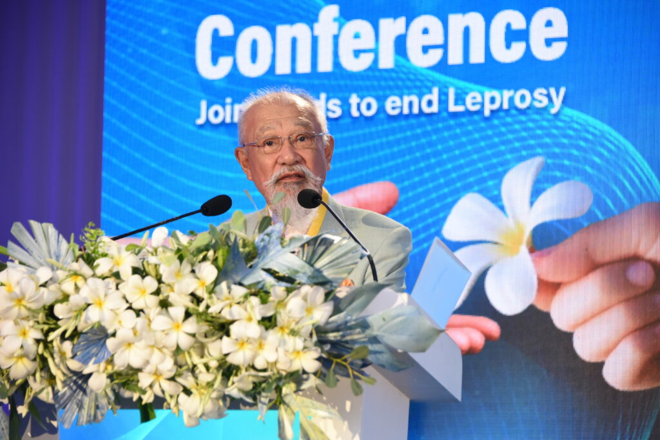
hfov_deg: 12.8
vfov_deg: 8.6
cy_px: 220
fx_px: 2934
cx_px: 330
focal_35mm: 160
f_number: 5.6
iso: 1600
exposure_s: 1/100
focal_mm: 160
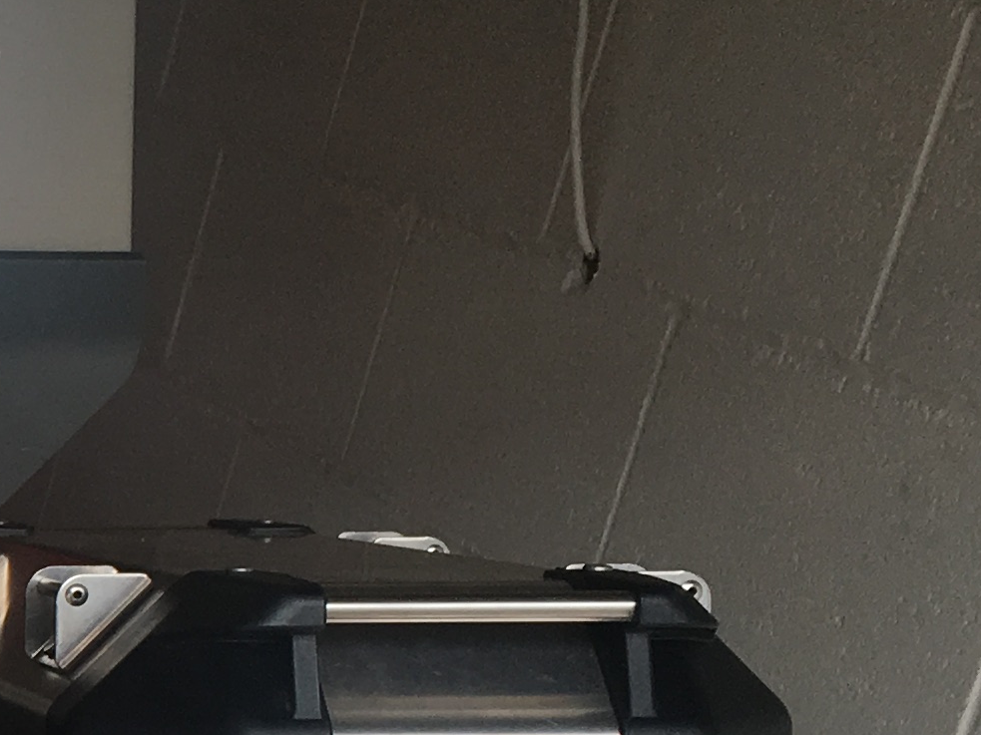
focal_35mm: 119
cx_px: -622
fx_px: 3372
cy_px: 736
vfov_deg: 12.3
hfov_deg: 15.0
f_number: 2.2
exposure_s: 1/143
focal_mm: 4.15
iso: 25
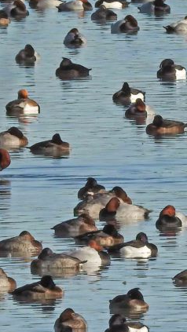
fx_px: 21813
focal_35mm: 2475
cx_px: 332
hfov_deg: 0.5
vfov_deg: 0.9
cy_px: 207
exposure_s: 1/640
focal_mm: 144
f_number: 8
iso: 100
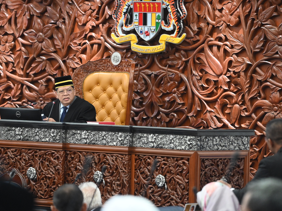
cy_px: 97
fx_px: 1939
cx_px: 137
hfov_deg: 8.3
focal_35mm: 238
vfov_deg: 6.2
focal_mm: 200
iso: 5600
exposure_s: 1/250
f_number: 4
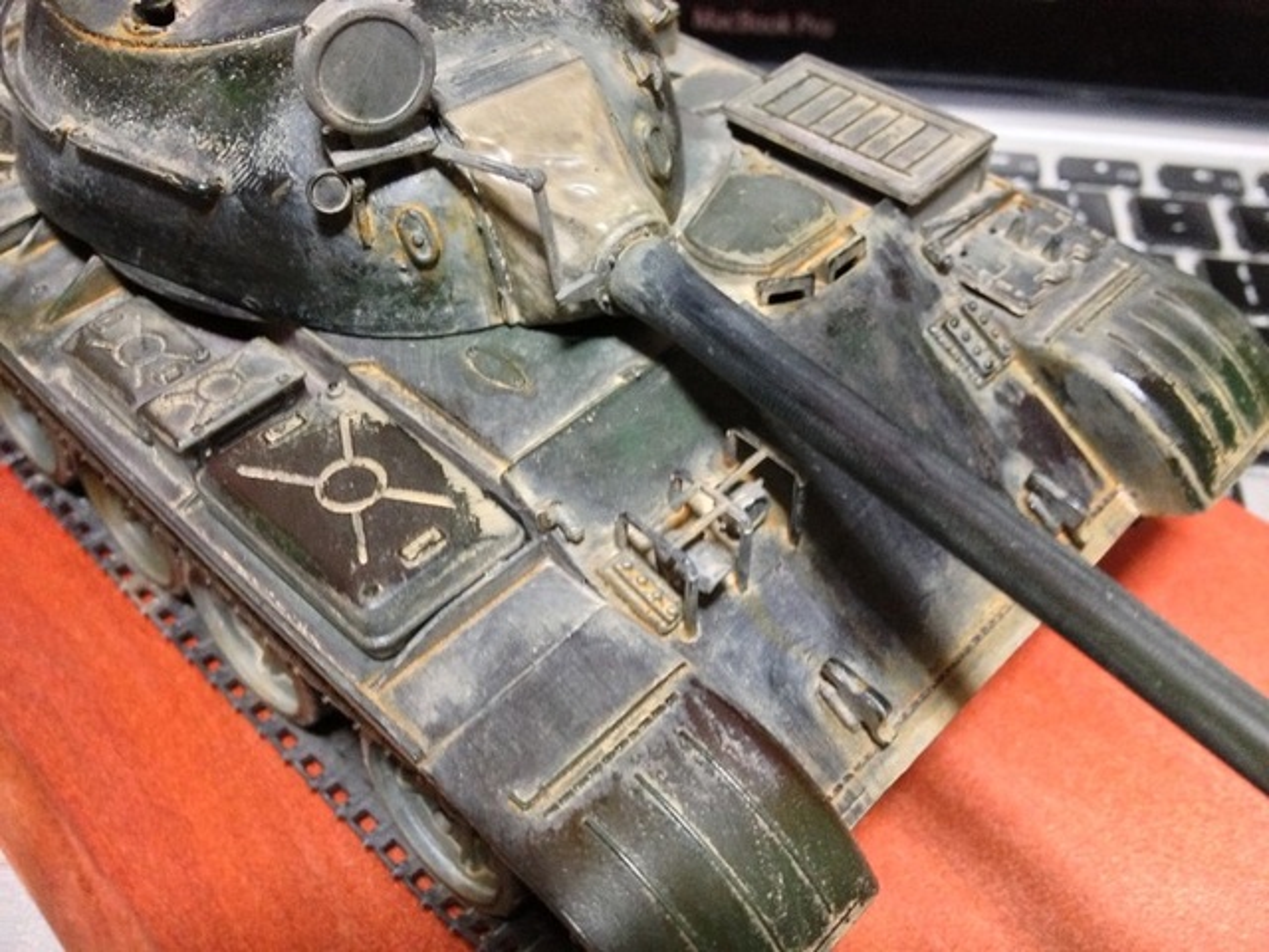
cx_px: 634
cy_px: 476
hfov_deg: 52.6
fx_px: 1283
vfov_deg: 40.7
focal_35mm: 35
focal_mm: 4.28
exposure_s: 1/20
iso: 400
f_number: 2.4
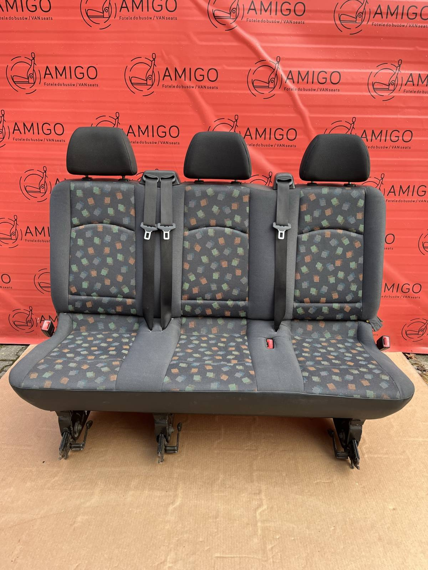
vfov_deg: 67.3
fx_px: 429
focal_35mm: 26
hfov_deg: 53.1
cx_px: 214
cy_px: 285
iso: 32
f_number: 1.6
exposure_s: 1/122
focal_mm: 5.1
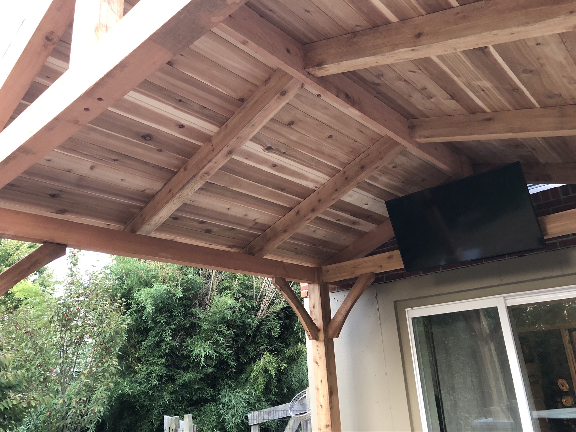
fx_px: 466
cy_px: 216
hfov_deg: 63.4
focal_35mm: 28
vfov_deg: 49.7
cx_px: 288
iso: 80
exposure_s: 1/15
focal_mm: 4
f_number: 1.8
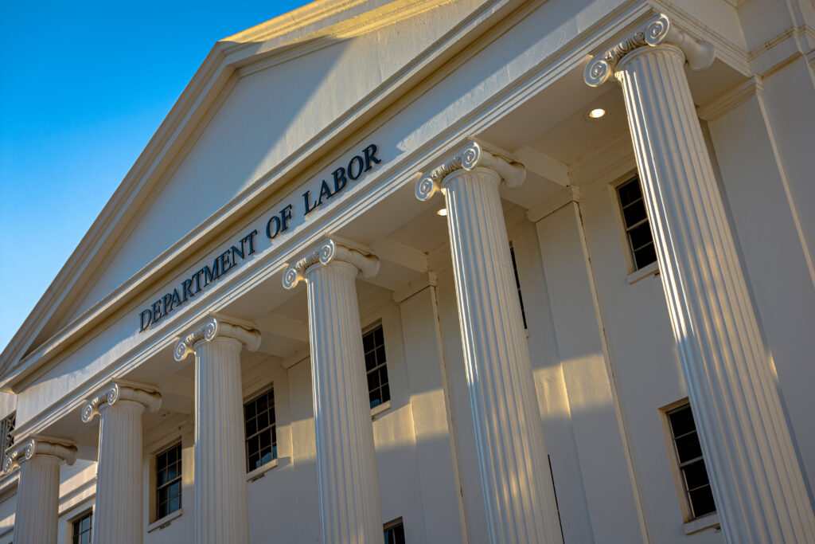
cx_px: 408
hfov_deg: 37.8
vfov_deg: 25.8
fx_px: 1189
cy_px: 272
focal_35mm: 52
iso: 125
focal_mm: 35
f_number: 5
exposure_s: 1/250
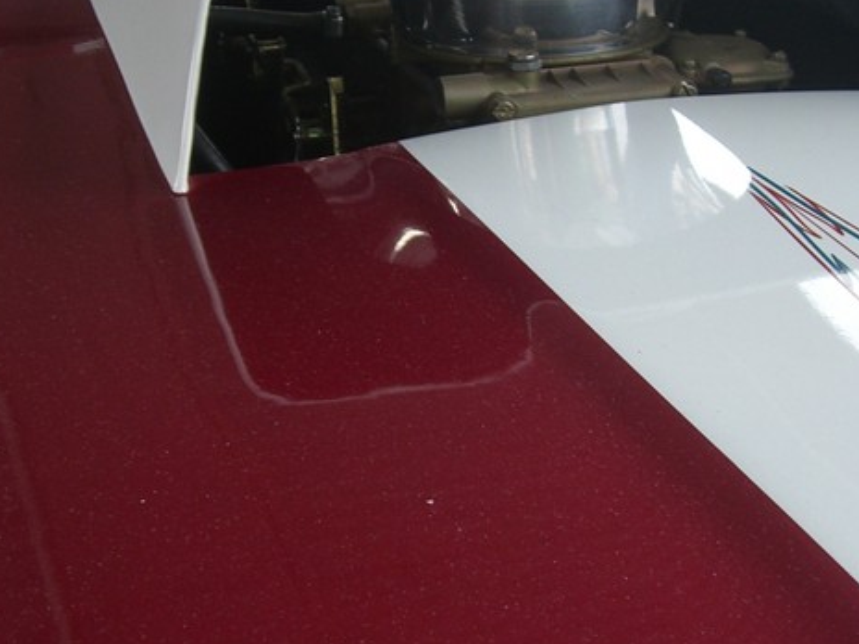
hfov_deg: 24.1
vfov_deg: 18.2
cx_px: 479
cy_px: 242
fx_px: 2010
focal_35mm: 81
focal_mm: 7.6
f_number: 3
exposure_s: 1/200
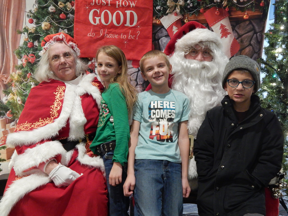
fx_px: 258
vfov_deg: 45.4
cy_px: 108
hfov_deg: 58.4
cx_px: 144
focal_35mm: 31
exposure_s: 1/8
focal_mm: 5.6
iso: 500
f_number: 3.2
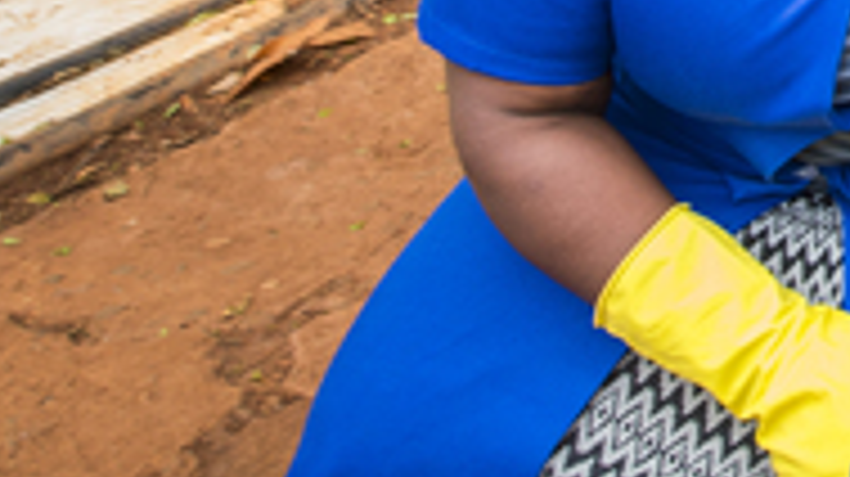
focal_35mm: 56
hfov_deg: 24.8
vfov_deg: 16.3
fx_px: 1261
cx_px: 1376
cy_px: -482
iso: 400
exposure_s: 1/80
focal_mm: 14
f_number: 9
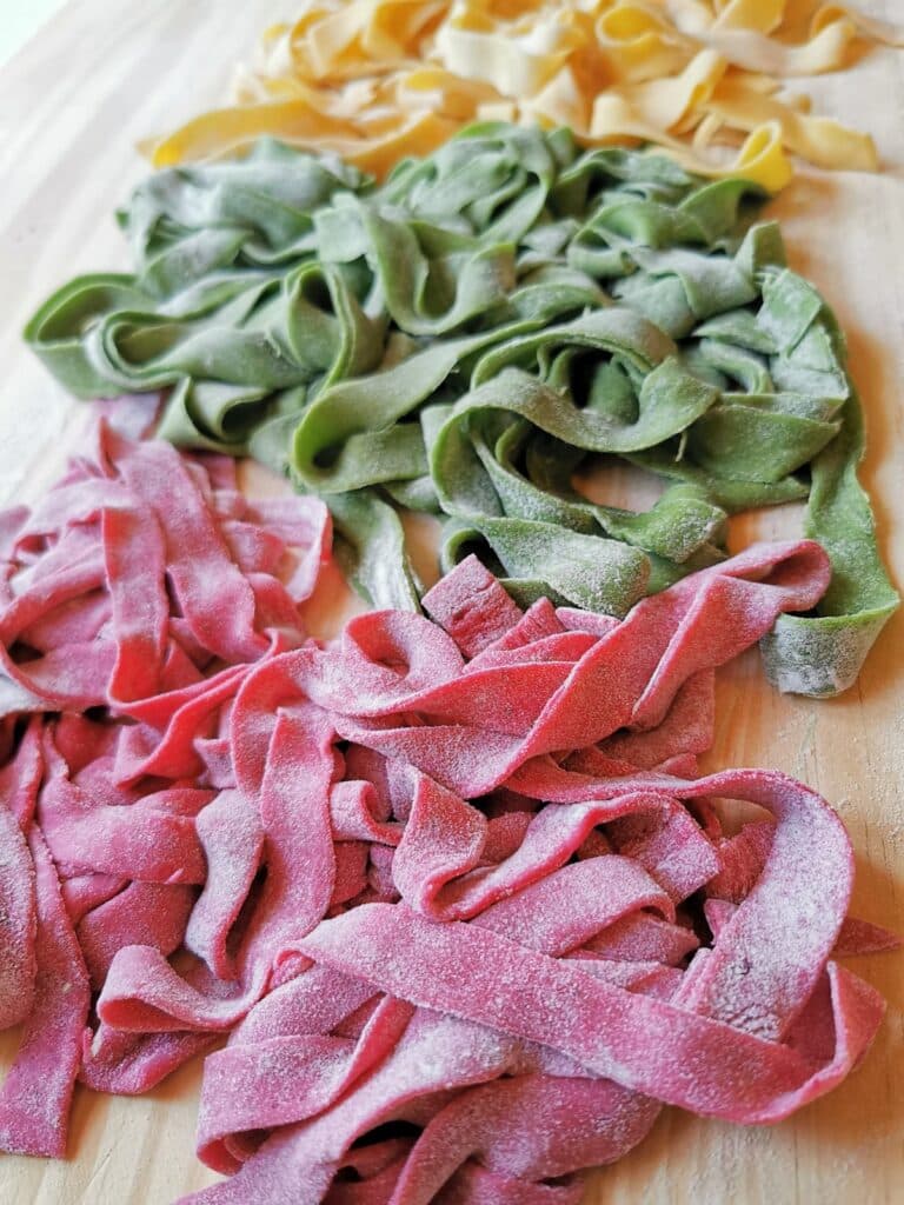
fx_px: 940
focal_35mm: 27
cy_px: 602
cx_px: 452
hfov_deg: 51.4
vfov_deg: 65.3
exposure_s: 1/100
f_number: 1.6
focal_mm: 5.56
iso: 200
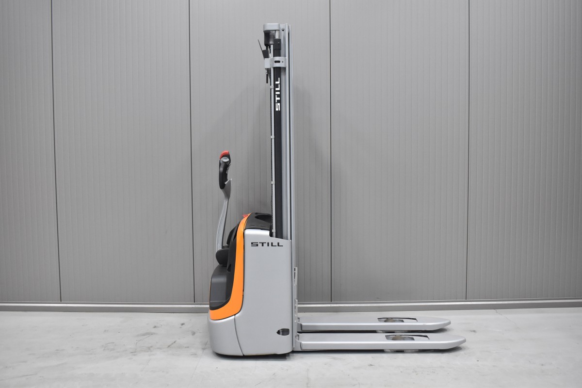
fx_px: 533
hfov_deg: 57.2
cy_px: 194
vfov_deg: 40.0
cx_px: 291
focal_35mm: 33
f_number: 4.5
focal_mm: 22
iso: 1600
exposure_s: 1/50
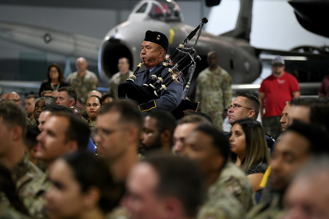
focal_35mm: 140
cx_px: 164
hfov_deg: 14.7
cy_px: 110
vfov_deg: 9.8
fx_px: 1279
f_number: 2.8
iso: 2500
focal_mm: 140
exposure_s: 1/60
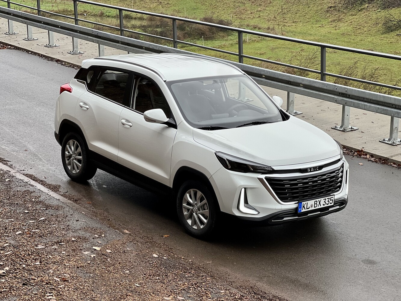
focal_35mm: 77
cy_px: 150
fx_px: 892
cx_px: 200
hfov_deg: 25.3
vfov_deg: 19.1
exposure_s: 1/121
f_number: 2.8
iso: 50
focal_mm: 9
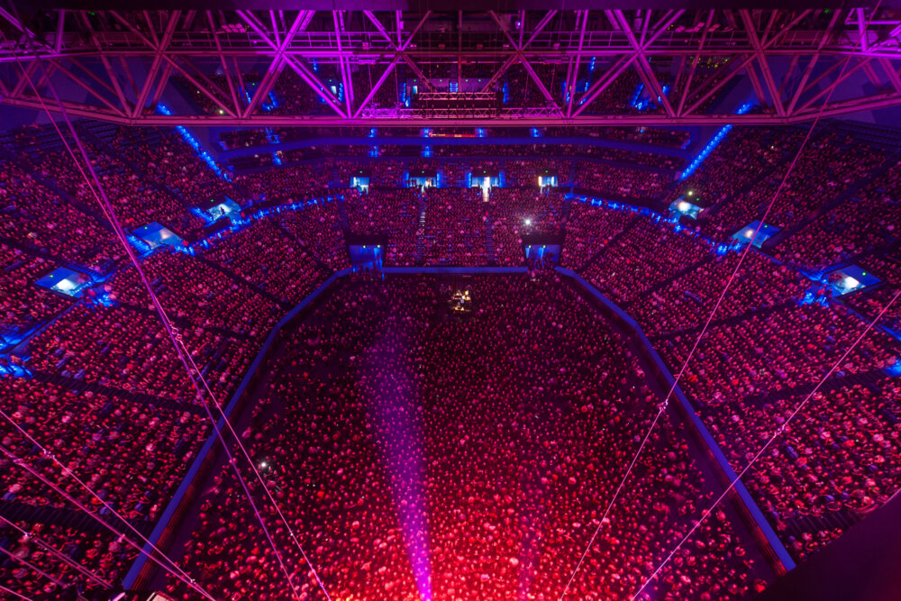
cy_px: 300
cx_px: 450
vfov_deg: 77.3
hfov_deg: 100.4
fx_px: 375
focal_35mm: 15
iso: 800
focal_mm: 15
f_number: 5
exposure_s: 1.6
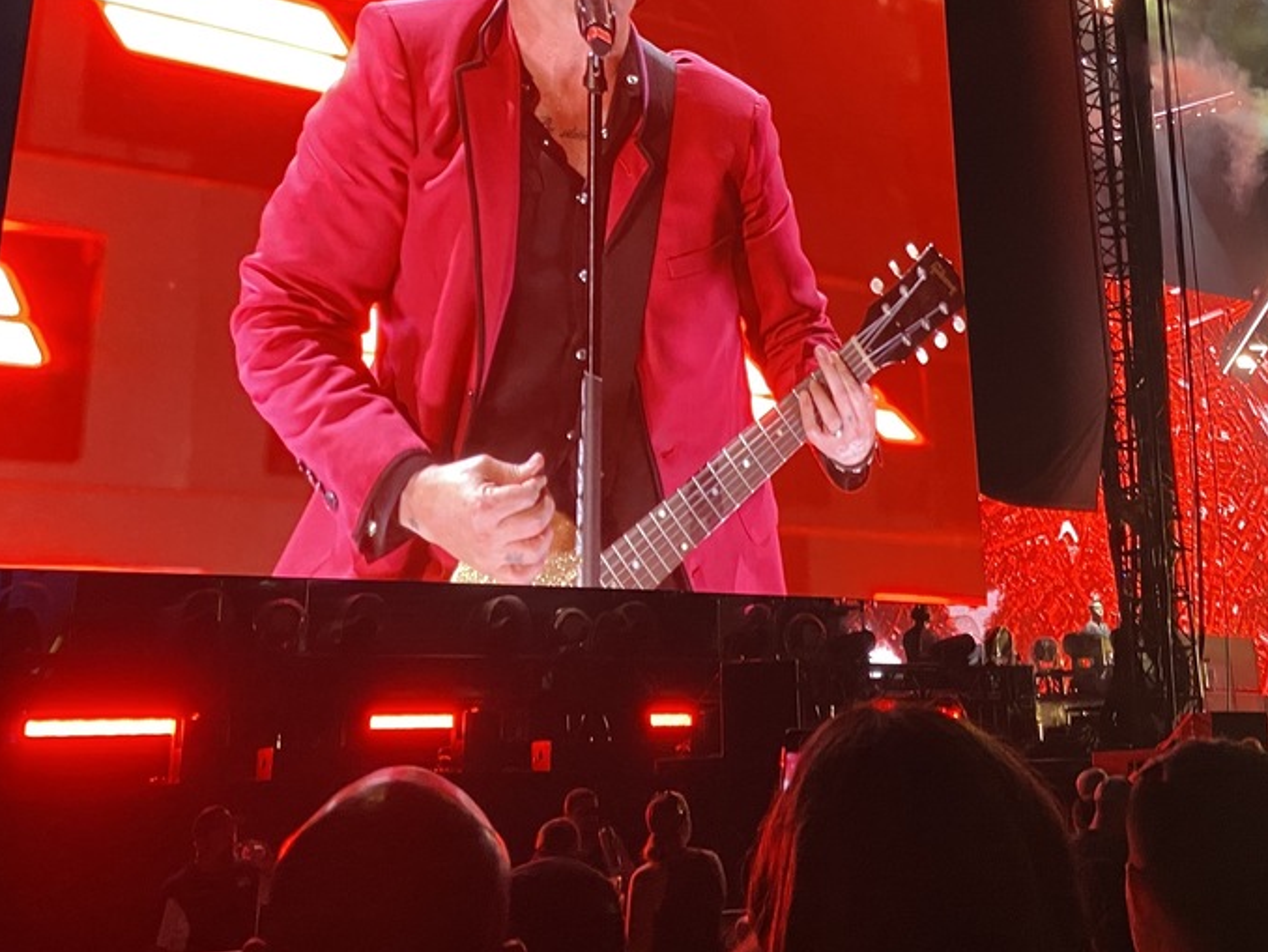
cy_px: 208
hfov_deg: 40.7
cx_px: 842
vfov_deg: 30.8
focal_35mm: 46
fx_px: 1686
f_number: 1.8
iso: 160
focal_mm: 4.25
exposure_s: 1/60
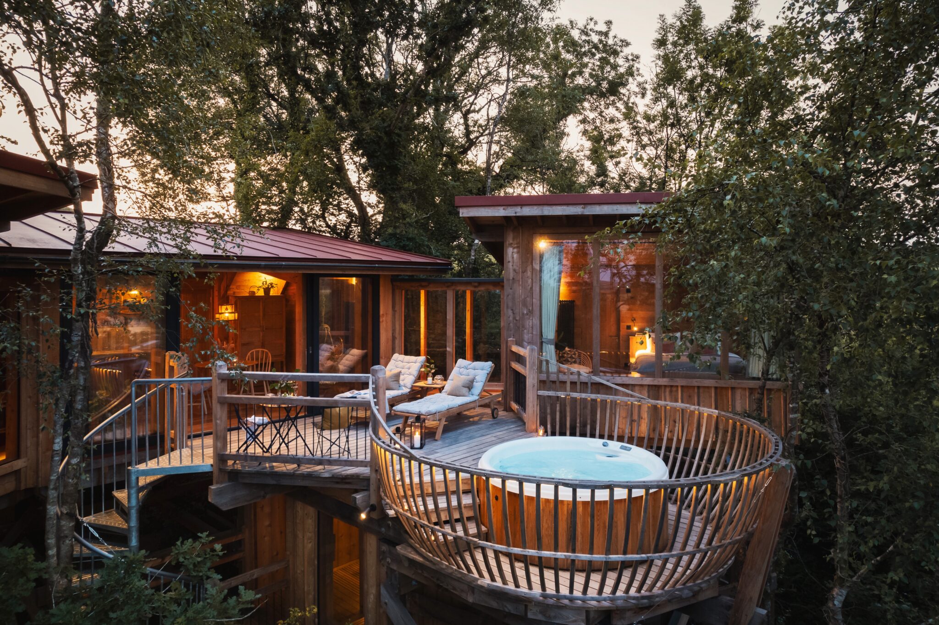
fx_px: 574
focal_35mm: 22
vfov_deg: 57.2
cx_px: 470
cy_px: 312
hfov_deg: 78.6
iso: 400
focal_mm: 8.38
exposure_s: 1/15
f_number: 2.8
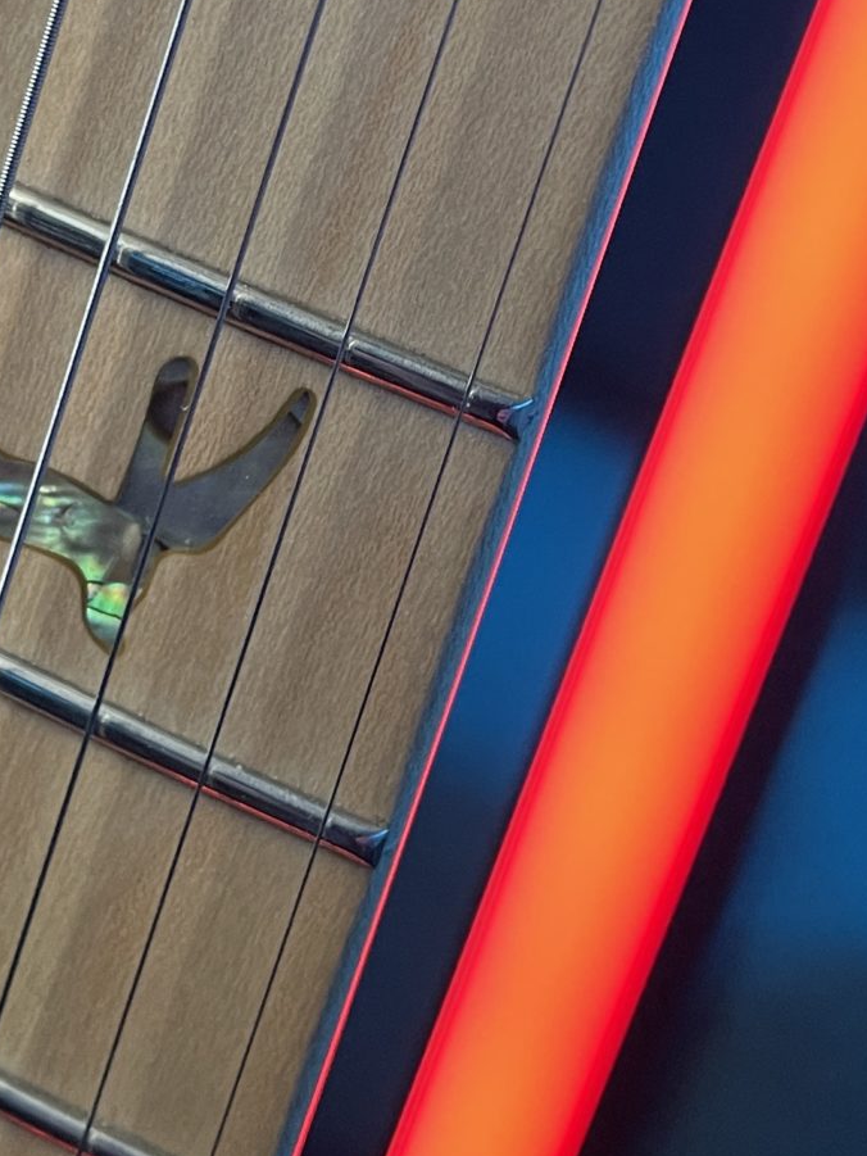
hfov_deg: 20.7
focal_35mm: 71
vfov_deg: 26.9
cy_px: 228
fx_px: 2370
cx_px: 318
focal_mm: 5.1
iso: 200
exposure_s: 1/59
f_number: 1.6
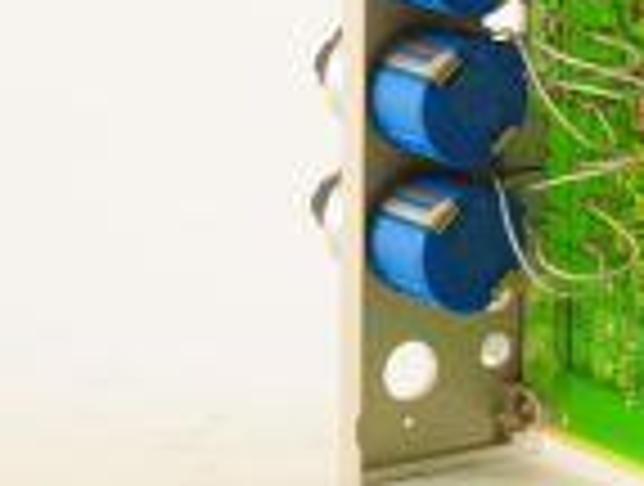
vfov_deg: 7.4
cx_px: 955
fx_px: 3749
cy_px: -128
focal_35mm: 201
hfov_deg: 9.5
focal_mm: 50
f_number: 14
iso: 1600
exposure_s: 1/160
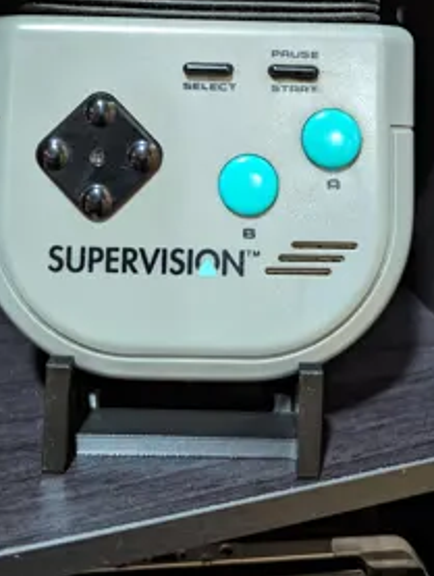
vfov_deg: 38.7
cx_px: 233
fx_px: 766
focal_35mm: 46
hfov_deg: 31.6
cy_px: 74
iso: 906
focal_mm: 6.81
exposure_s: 1/40
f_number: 1.85
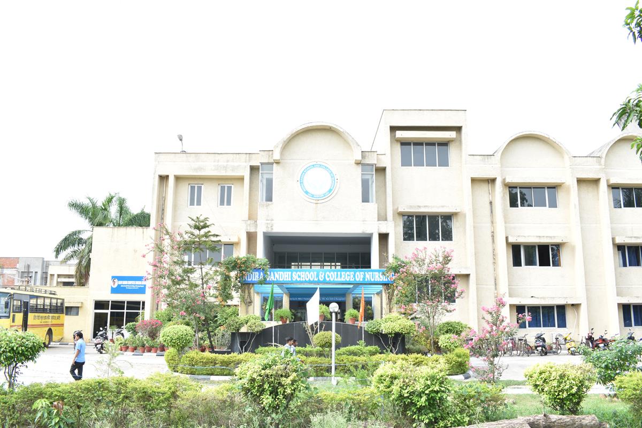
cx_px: 321
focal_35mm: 30
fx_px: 535
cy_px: 214
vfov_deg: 43.6
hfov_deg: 61.9
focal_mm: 20
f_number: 7.1
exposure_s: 1/200
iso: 400
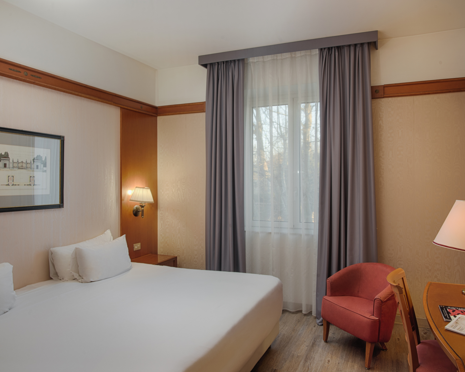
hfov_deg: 72.4
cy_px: 182
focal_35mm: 23
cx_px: 256
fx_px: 316
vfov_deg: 60.9
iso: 31
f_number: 11
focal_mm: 20
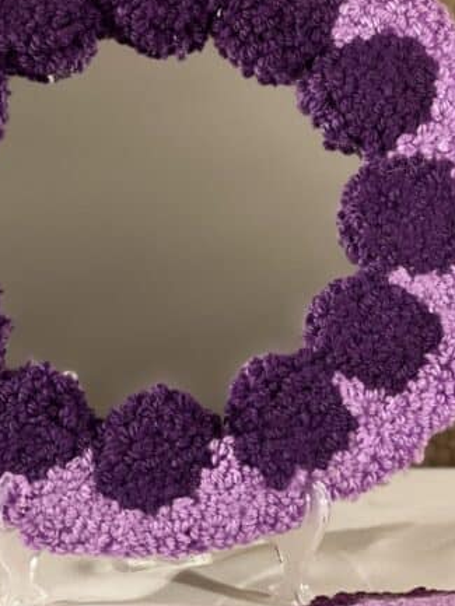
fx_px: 3188
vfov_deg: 10.8
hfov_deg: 8.2
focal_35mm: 182
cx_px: 258
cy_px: 125
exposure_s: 1/33
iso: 320
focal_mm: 9
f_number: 2.8
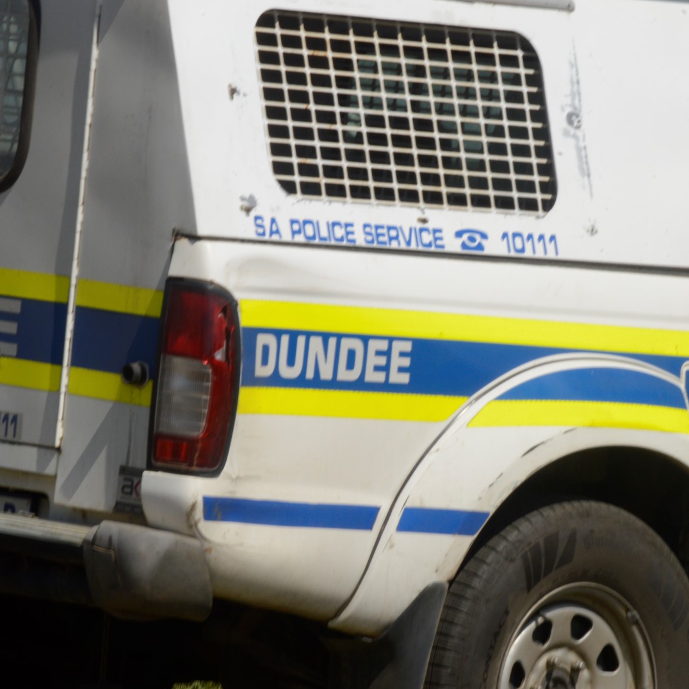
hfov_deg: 5.1
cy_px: 344
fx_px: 7792
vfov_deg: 5.1
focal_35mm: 346
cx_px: 359
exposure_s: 1/160
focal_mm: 180
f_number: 32
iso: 400
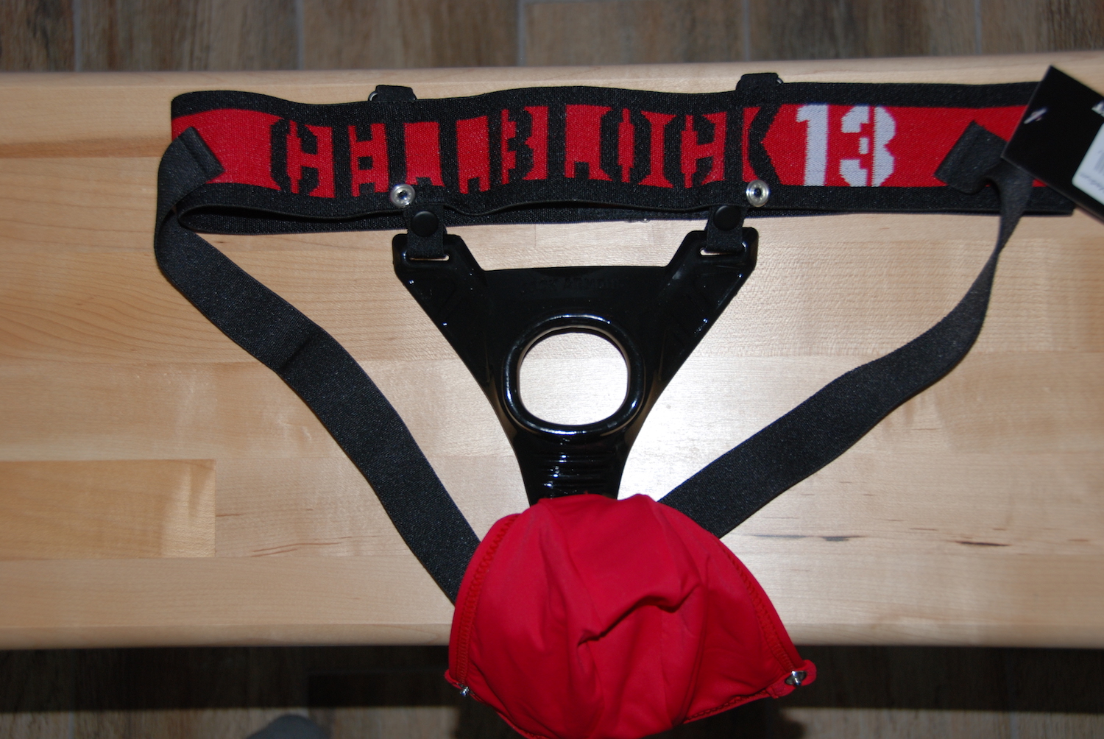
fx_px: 1750
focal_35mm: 57
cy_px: 370
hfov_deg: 35.0
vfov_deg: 23.8
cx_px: 552
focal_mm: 38
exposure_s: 1/60
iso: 200
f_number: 4.5
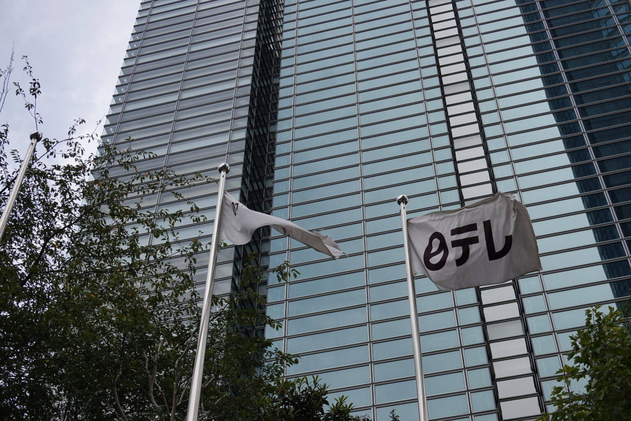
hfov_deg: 35.6
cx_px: 316
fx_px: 981
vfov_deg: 24.2
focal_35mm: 56
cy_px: 210
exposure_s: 1/640
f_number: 4
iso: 125
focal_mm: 20.69
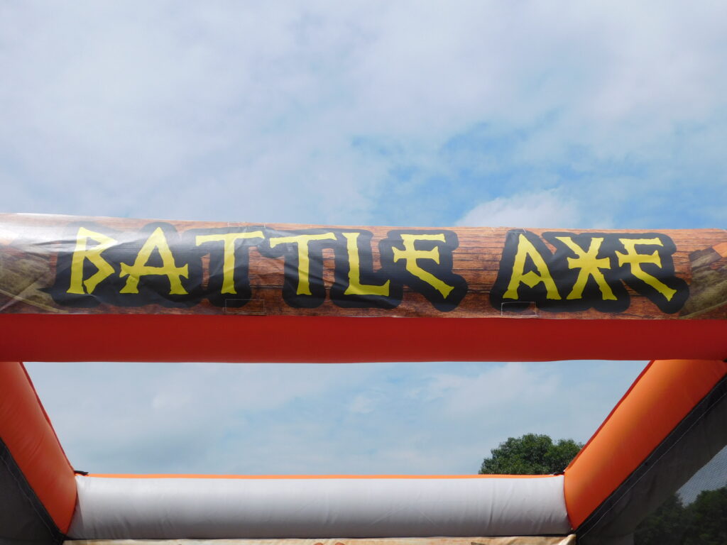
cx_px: 364
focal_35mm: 40
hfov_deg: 46.8
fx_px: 840
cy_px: 272
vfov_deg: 36.0
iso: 125
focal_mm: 7.1
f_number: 7.2
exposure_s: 1/800
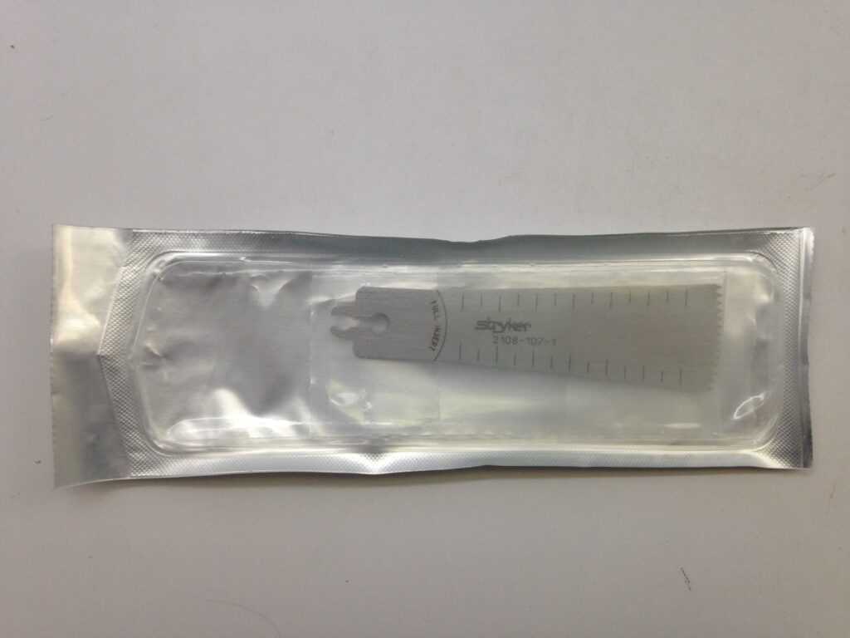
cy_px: 319
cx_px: 425
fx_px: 810
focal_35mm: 33
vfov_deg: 42.9
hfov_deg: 55.4
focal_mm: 4.12
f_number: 2.4
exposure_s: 1/120
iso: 80
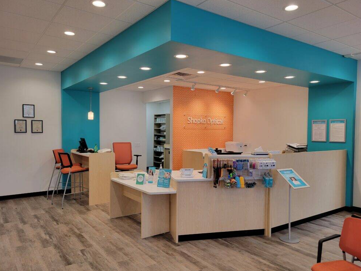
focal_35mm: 27
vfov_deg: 51.4
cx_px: 180
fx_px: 282
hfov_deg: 65.3
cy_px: 139
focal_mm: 5.4
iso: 80
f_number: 1.8
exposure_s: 1/120
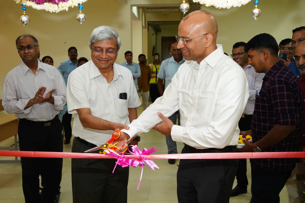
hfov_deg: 48.5
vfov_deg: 33.4
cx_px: 152
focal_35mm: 40
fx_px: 339
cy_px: 102
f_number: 5.6
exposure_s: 1/250
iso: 3200
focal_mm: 40
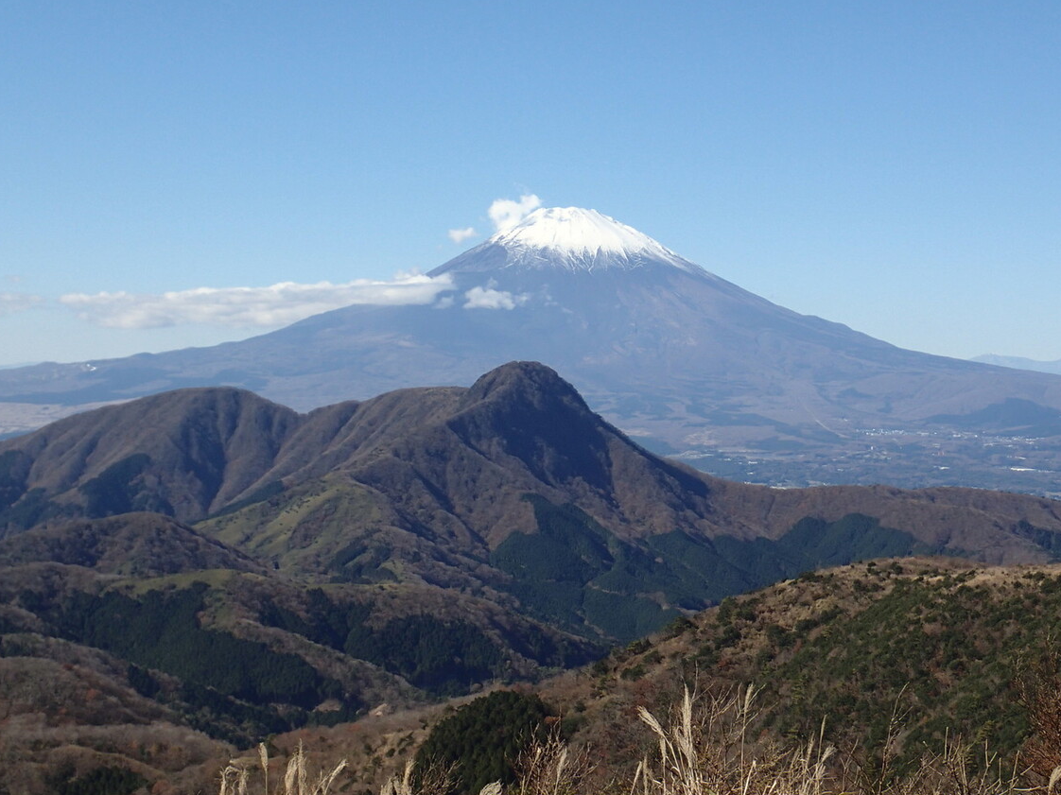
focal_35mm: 68
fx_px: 2084
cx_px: 534
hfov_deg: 28.6
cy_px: 415
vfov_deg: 21.6
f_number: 4.5
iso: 100
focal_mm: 9.61
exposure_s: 1/640
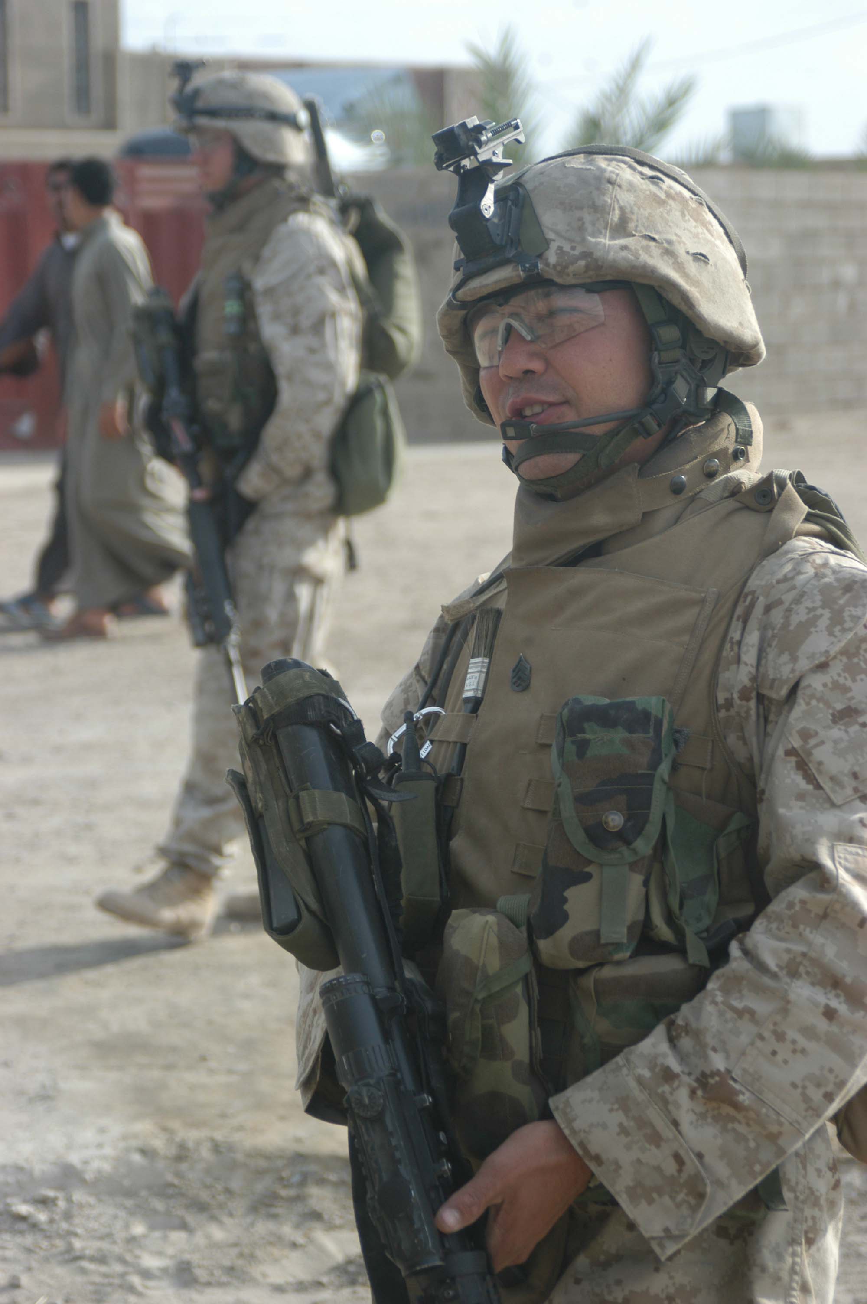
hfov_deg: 13.8
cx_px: 434
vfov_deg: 20.6
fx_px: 3583
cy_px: 652
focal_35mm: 99
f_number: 4.5
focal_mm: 66
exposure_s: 1/750
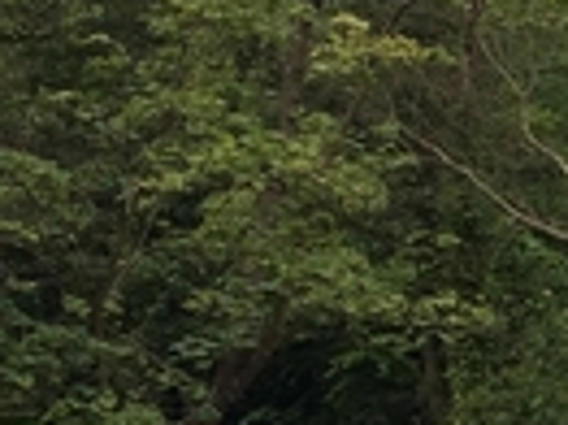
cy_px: 514
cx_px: 1125
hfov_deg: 11.1
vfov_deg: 9.0
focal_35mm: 163
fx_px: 2672
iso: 32
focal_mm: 4.15
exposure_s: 1/720
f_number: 2.2
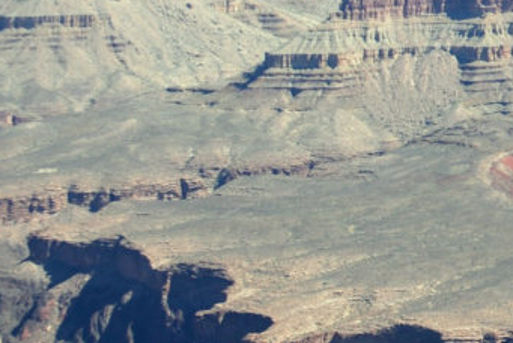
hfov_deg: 7.3
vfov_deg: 5.0
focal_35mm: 276
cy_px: 11
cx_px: 838
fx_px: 3932
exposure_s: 1/160
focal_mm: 55
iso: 100
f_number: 6.3
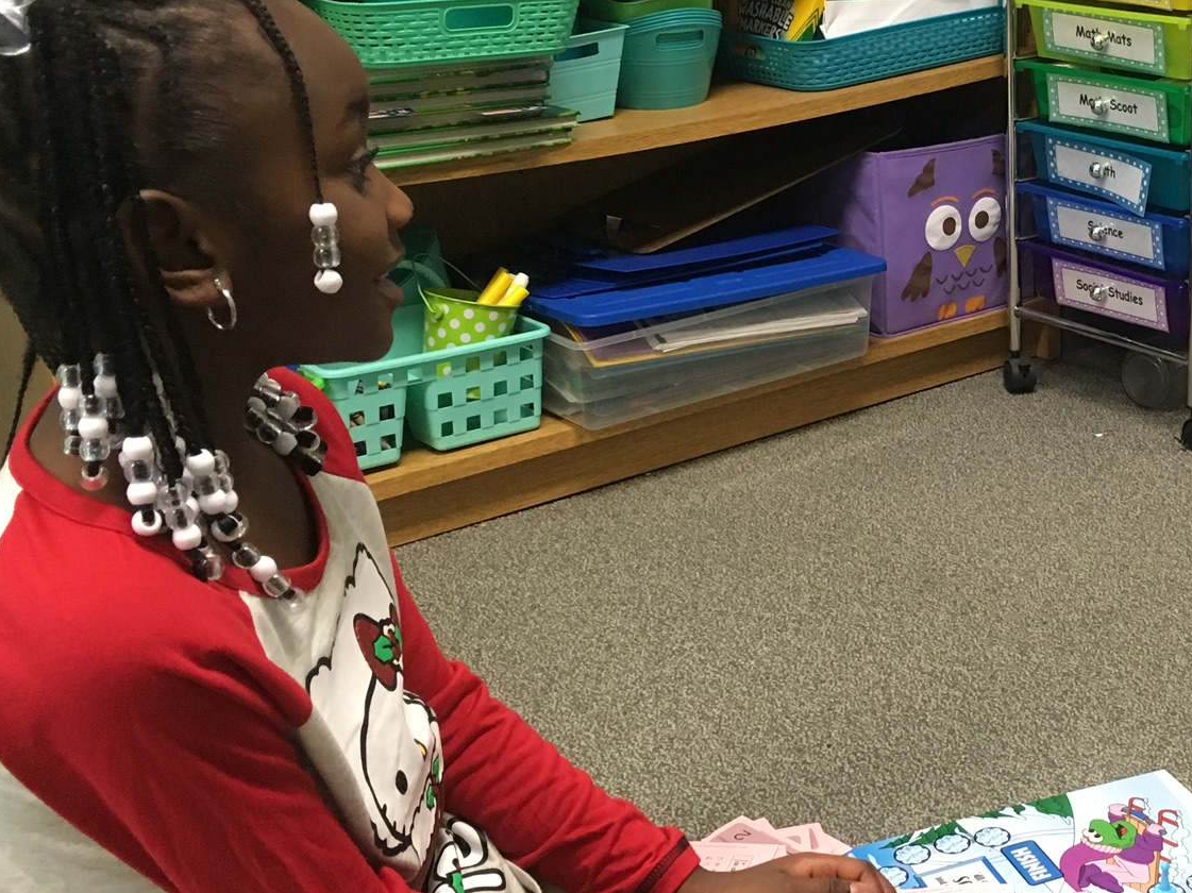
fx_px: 1824
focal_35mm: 53
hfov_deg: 34.9
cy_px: 373
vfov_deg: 27.5
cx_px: 974
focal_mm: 4.15
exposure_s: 1/30
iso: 160
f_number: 2.2
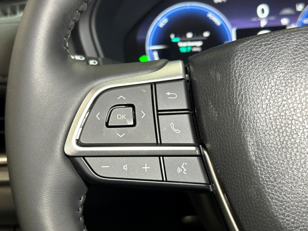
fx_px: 427
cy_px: 116
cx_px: 154
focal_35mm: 48
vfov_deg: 30.3
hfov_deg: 39.7
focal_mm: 6.86
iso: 200
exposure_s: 1/40
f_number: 1.78
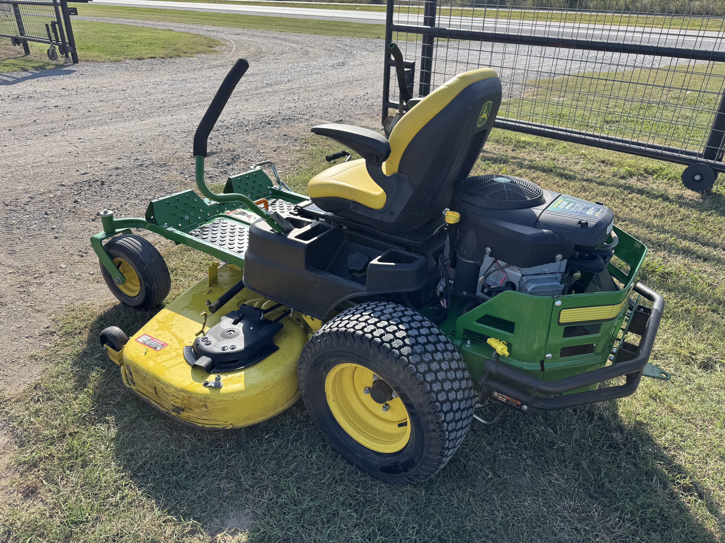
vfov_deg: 56.8
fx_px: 503
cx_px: 362
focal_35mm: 24
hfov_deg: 71.6
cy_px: 272
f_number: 1.78
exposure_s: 1/2331
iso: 80
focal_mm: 6.76
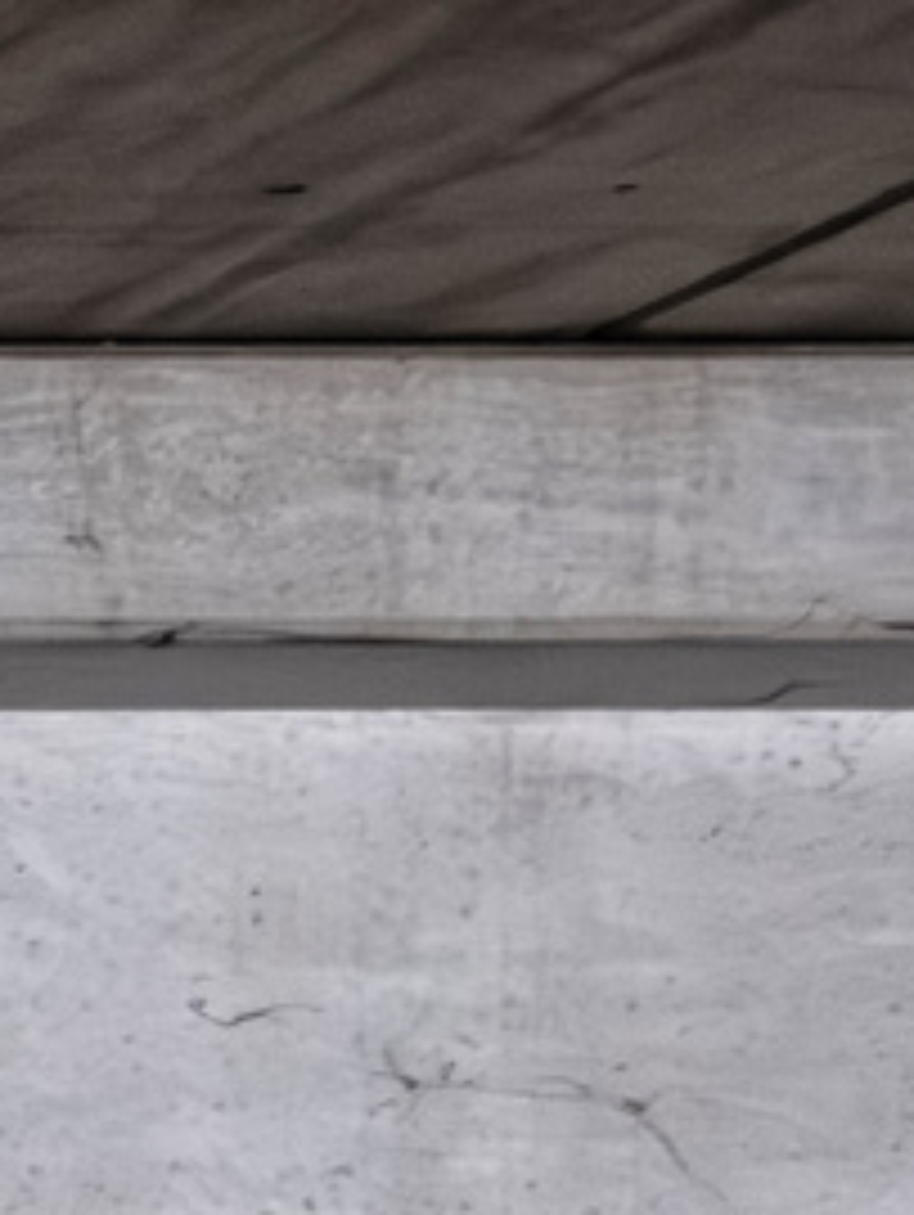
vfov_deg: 9.6
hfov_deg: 6.3
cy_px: 2146
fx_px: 6889
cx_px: -2611
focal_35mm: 196
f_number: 5.6
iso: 2800
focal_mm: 34
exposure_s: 1/60
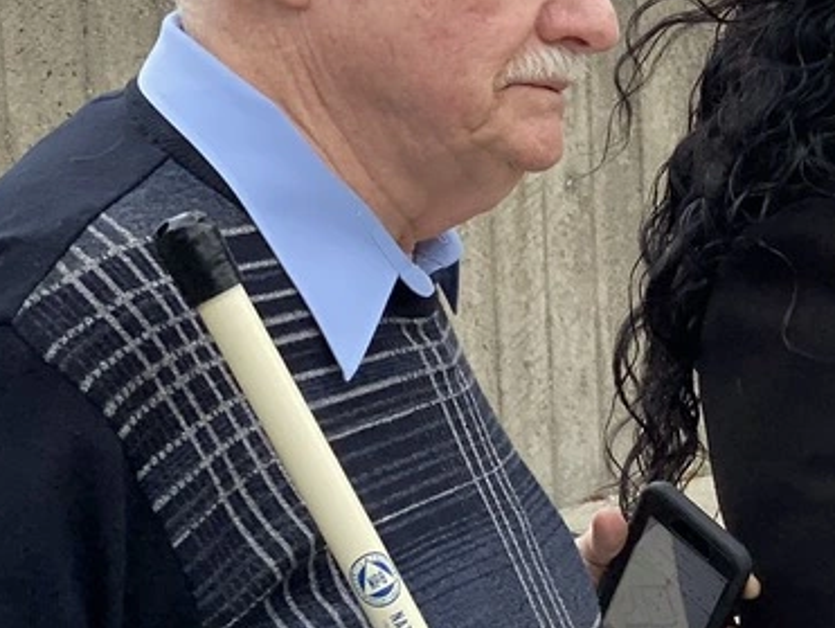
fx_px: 3380
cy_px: 412
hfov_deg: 13.6
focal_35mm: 140
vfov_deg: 10.6
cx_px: 1040
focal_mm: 6
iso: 20
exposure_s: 1/252
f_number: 2
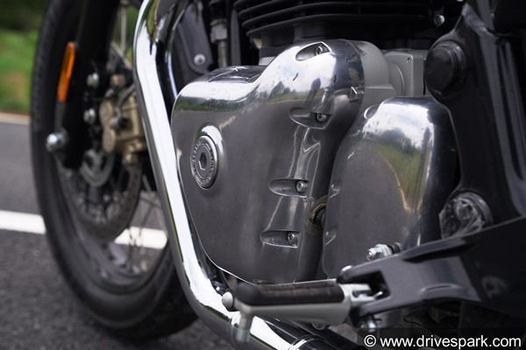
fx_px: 1023
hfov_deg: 28.8
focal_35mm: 70
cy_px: 175
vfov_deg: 19.5
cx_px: 263
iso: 100
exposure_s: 1/250
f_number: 6.3
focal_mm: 70
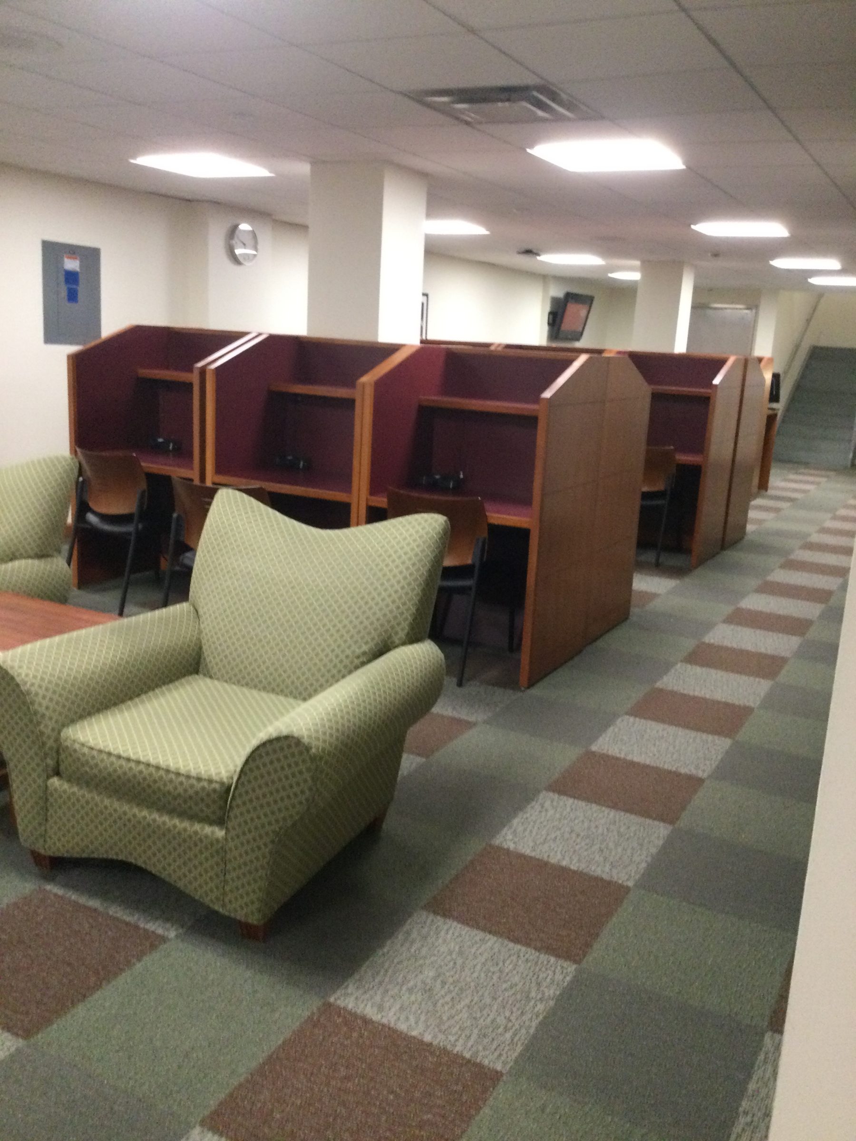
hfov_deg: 45.4
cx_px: 428
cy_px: 570
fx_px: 1022
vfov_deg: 58.4
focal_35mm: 31
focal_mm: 3.3
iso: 160
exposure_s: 1/30
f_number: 2.4
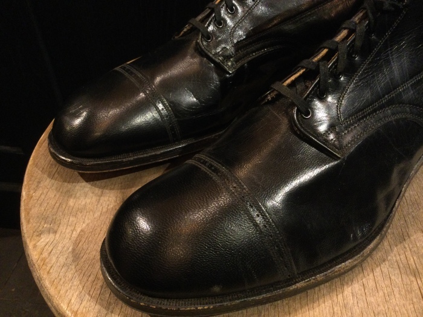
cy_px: 158
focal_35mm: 31
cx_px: 212
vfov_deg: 45.4
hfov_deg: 58.4
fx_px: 379
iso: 160
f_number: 2.4
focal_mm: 3.3
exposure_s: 1/33
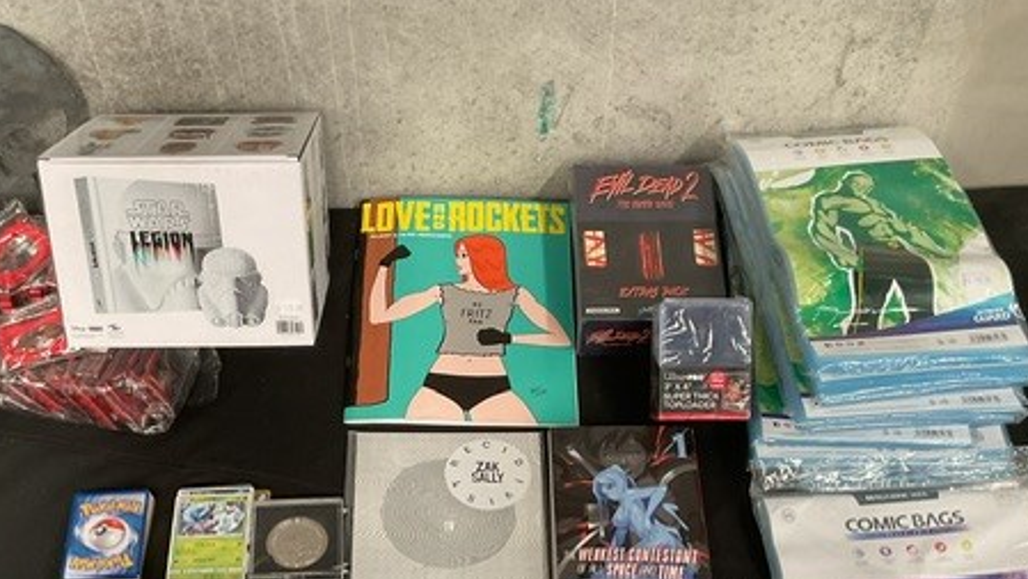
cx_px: 492
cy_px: 485
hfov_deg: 45.4
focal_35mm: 45
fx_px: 1227
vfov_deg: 26.0
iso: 80
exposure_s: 1/50
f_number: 1.8
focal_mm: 3
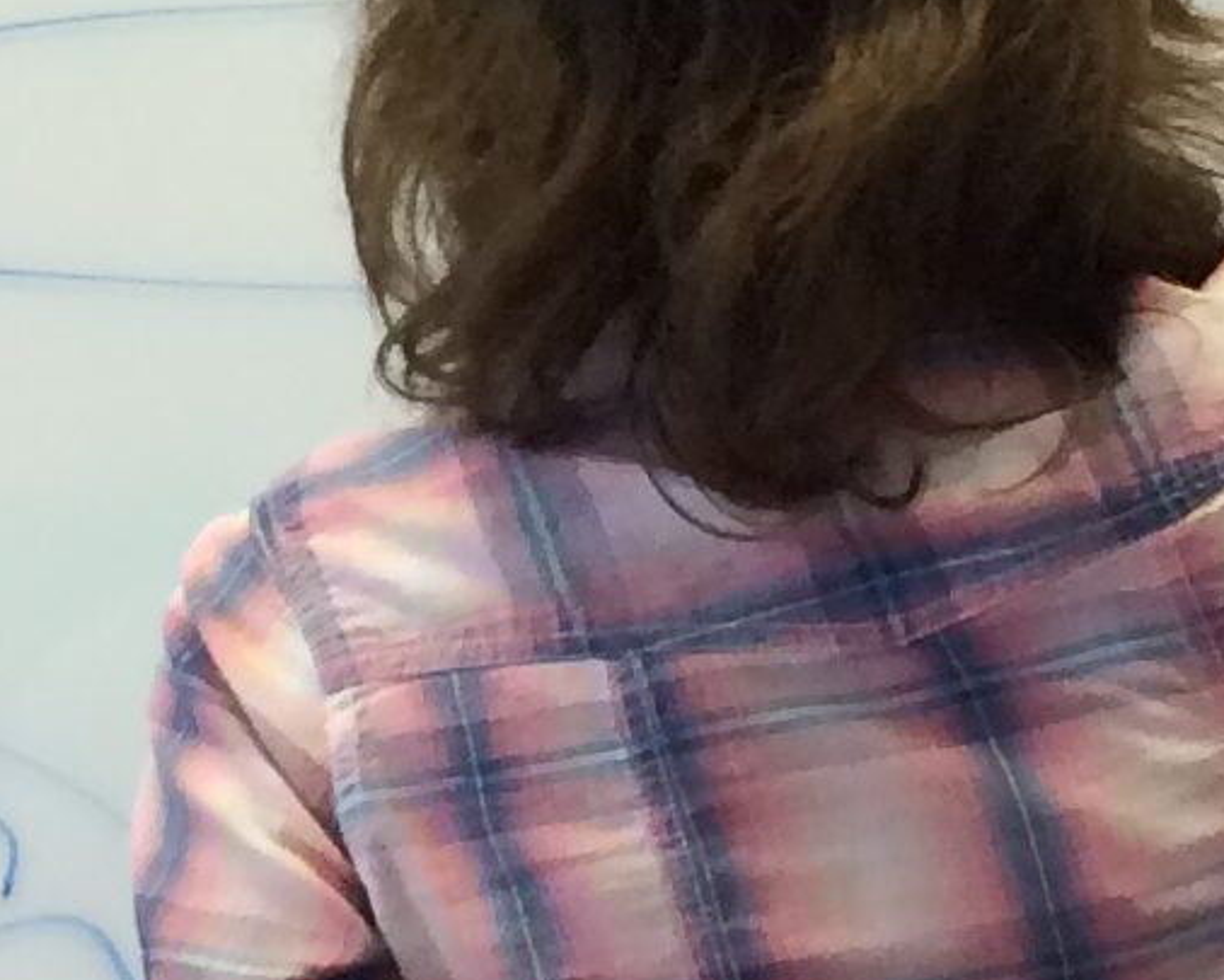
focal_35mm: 137
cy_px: 416
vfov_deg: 11.3
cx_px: 1480
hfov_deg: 13.6
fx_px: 4964
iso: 64
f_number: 2.2
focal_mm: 4.15
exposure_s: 1/30
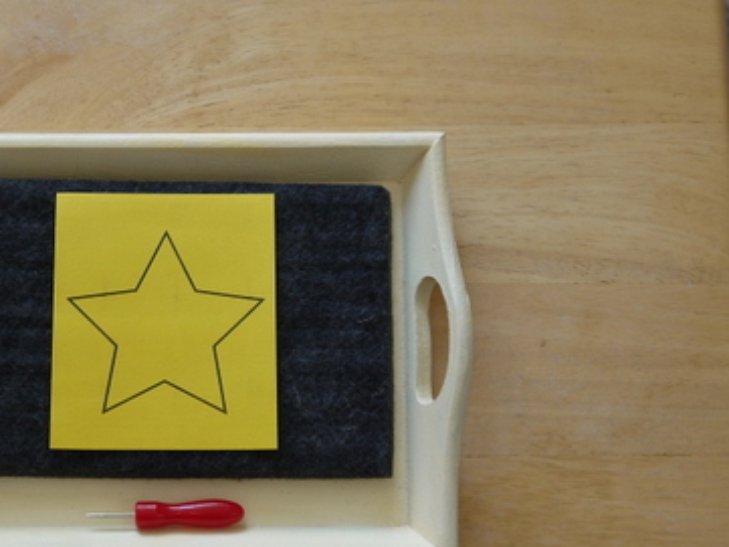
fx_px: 1496
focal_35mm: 71
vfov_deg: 20.7
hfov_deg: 27.0
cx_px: 184
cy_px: 282
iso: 125
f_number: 4.2
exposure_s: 1/60
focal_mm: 20
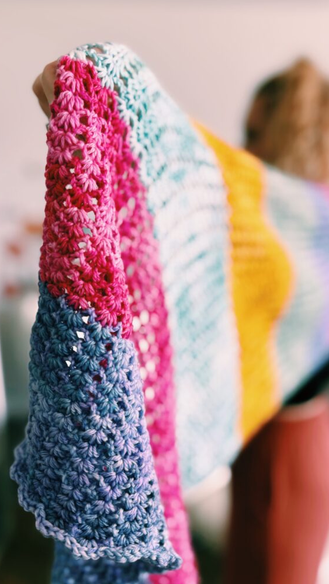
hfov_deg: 40.0
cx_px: 198
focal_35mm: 29
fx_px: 449
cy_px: 295
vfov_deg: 66.1
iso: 100
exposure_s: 1/60
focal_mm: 5.96
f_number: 1.6
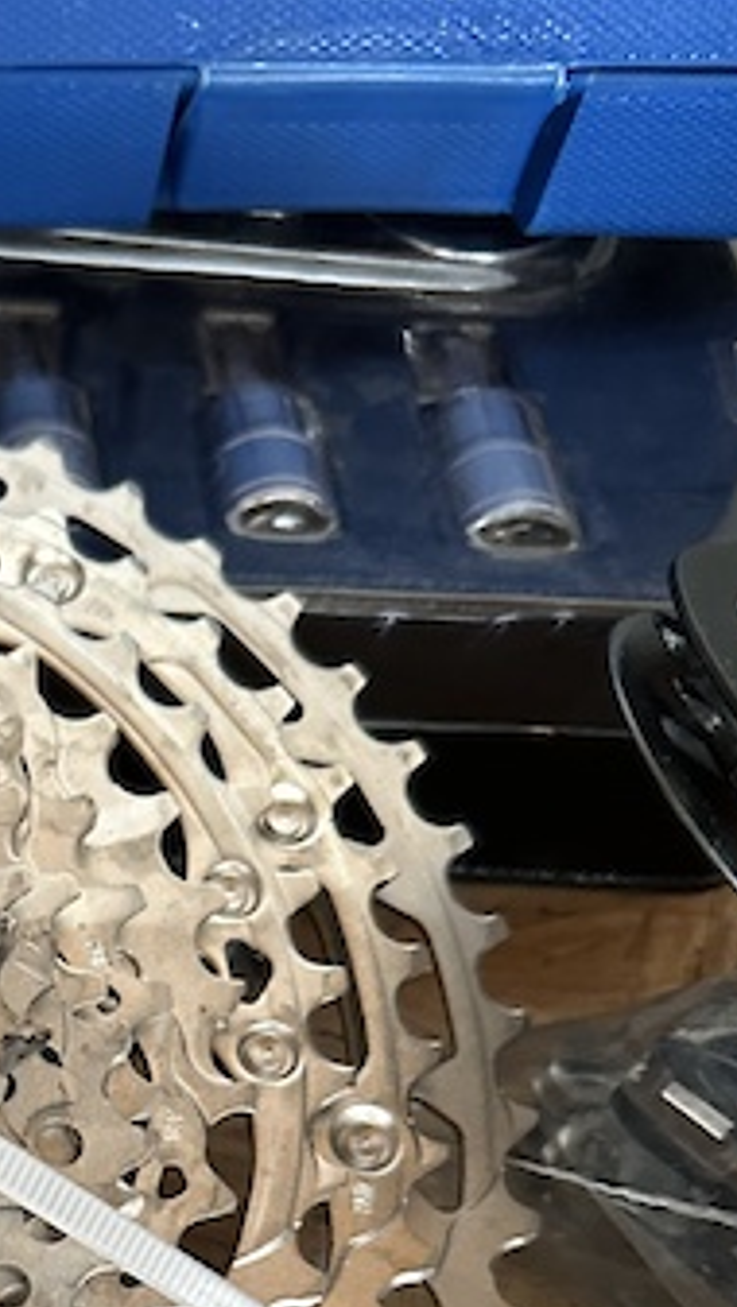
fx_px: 2150
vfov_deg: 30.9
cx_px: -400
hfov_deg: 17.3
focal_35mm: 62
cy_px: 1361
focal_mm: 6.86
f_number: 1.78
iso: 500
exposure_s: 1/60
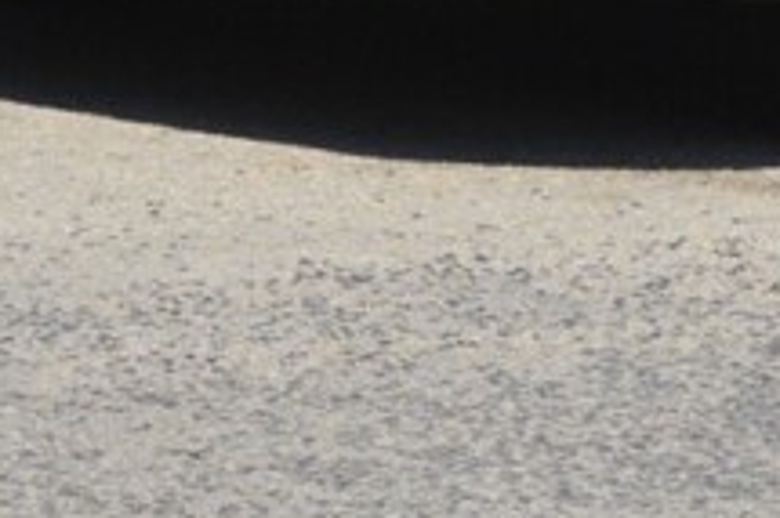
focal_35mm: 436
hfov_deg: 4.7
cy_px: -804
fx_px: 9439
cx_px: 1110
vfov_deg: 3.1
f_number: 11
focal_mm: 52
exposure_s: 1/500
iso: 280
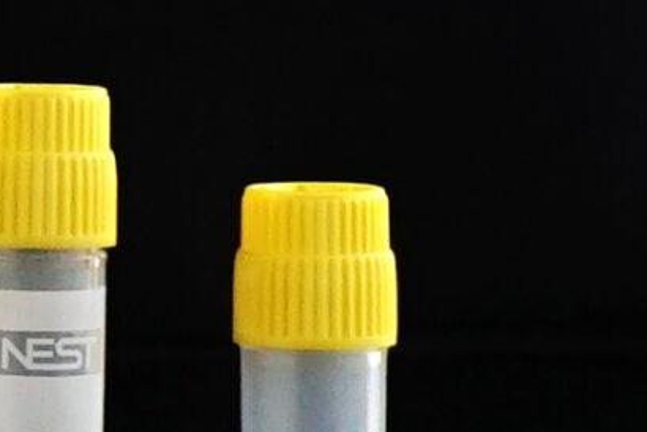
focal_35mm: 262
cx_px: -1324
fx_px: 4712
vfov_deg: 5.2
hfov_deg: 7.0
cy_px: 73
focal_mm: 28
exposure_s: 1/400
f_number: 8
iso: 3200
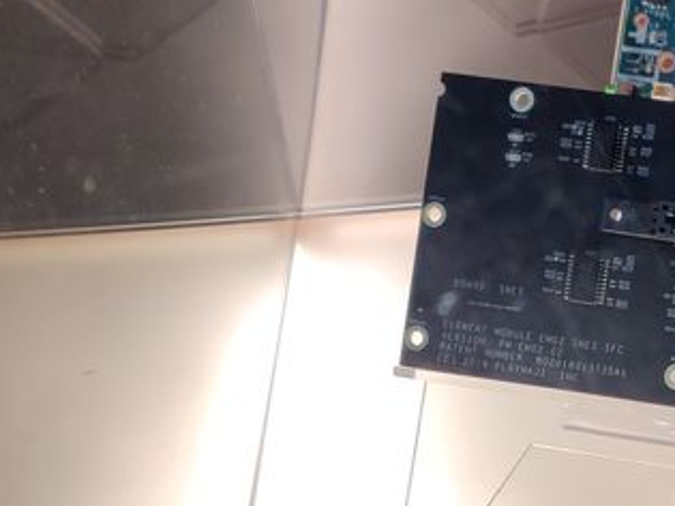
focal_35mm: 103
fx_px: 2008
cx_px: 1014
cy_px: 414
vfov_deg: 14.3
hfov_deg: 17.2
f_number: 1.65
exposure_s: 1/50
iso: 125
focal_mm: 4.75
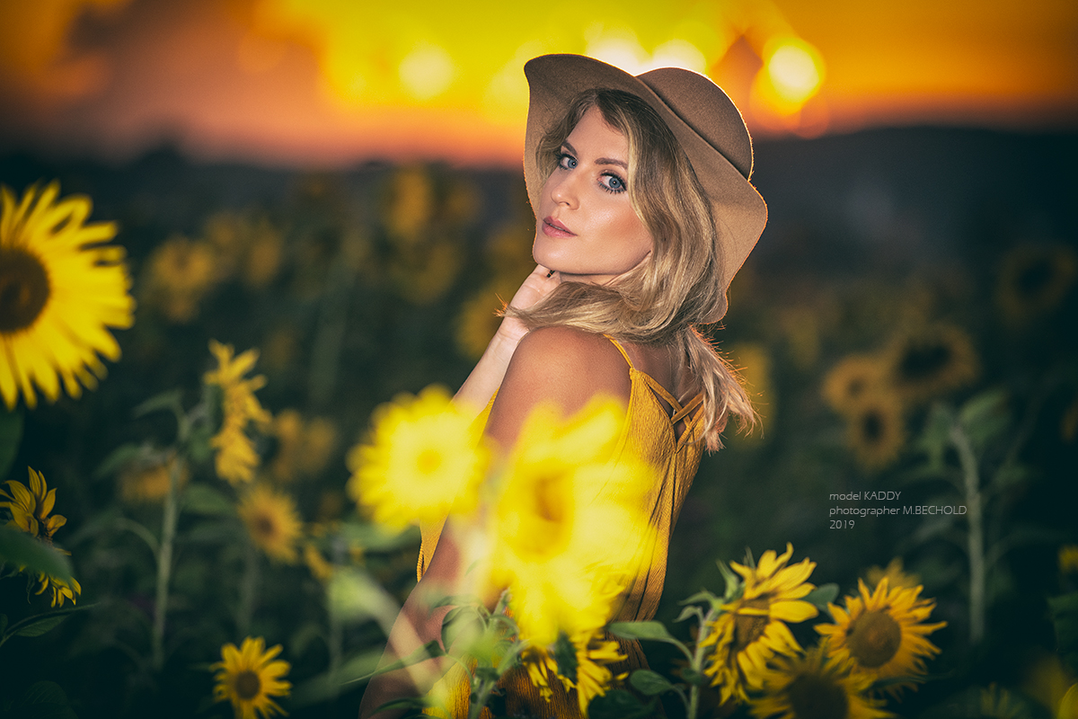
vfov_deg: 7.6
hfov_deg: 11.4
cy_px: 360
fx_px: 5390
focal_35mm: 180
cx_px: 539
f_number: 3.5
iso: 320
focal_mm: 180
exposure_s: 1/1000
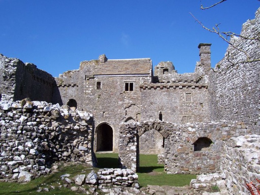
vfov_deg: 41.8
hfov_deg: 54.0
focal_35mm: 34
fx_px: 255
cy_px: 98
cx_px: 130
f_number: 5.6
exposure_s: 1/500
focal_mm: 5.6
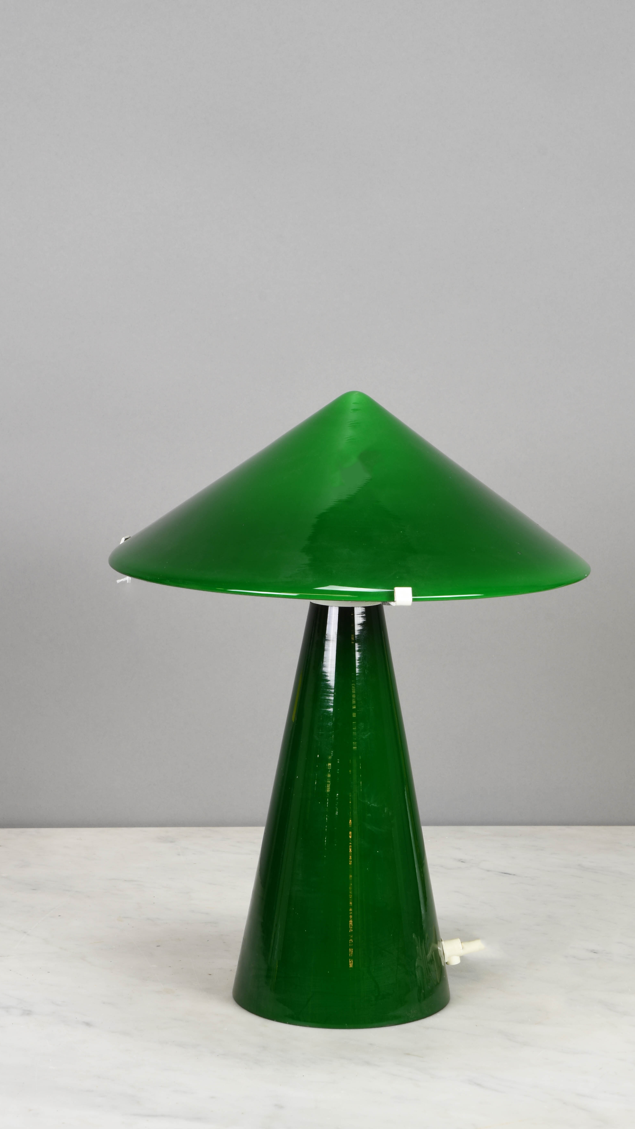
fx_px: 2844
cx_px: 316
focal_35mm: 95
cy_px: 565
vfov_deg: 22.5
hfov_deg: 12.7
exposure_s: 1/1.25
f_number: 14
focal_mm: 60
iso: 100
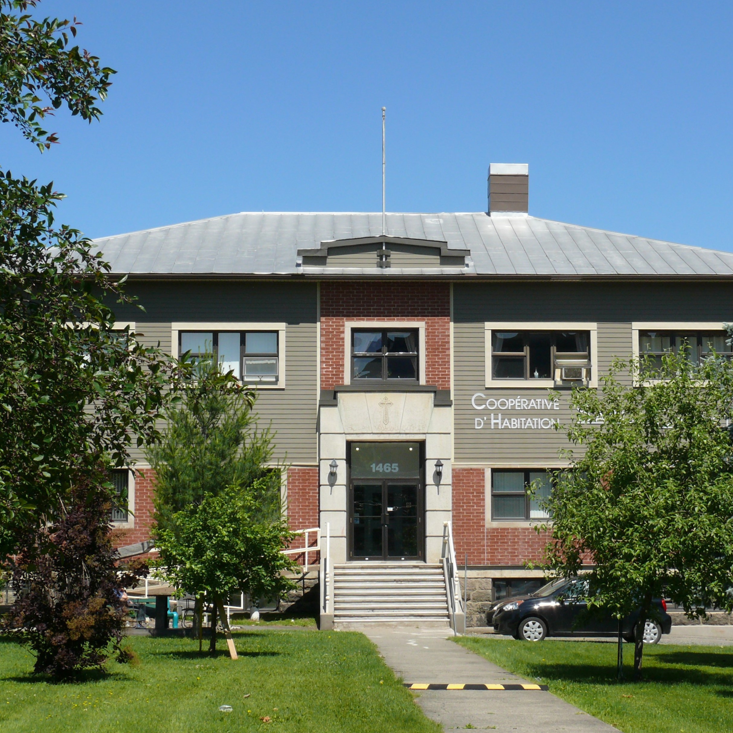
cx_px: 415
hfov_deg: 24.3
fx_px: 1701
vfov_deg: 24.3
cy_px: 364
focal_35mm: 71
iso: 100
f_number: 6.3
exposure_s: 1/400
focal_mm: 12
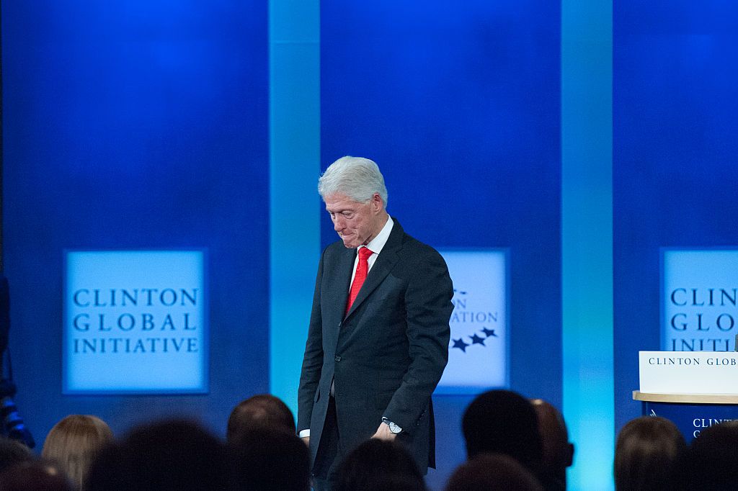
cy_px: 246
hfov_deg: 10.3
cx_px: 369
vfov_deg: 6.9
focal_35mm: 200
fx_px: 4098
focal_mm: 200
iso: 6400
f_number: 5
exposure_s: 1/640
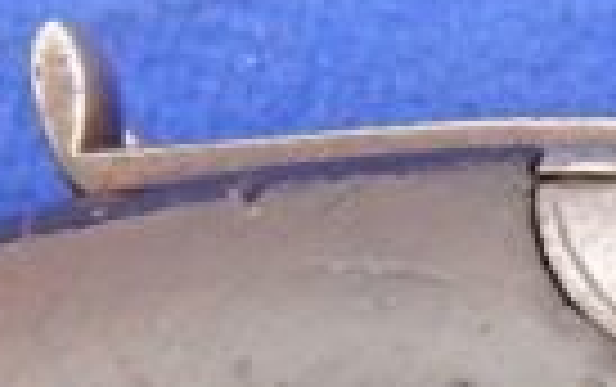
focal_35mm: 184
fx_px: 3093
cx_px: 1079
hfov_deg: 10.7
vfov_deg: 7.0
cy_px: 598
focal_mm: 5.6
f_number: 3.2
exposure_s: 1/8
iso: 800
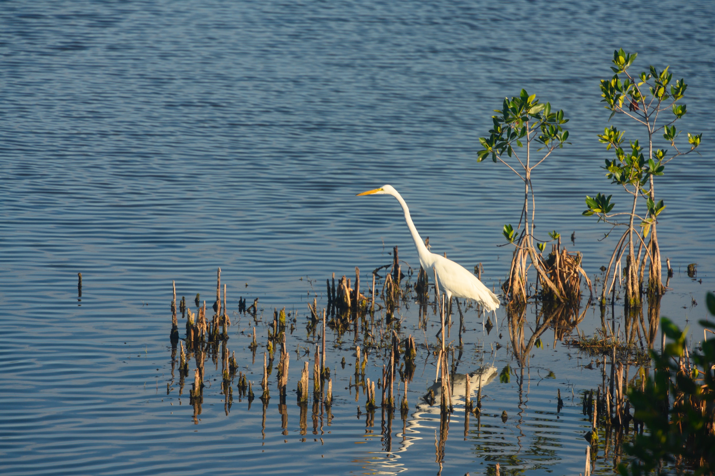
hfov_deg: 5.3
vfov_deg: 3.5
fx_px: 7744
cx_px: 358
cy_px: 238
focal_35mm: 390
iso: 200
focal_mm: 390
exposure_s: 1/800
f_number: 7.1
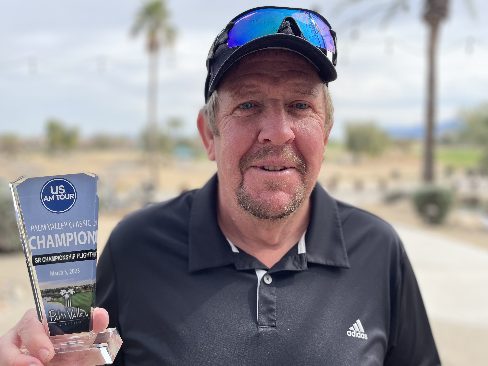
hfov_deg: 63.4
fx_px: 395
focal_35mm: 28
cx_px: 231
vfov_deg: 49.7
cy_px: 182
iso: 50
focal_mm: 4.2
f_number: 1.6
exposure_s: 1/2132
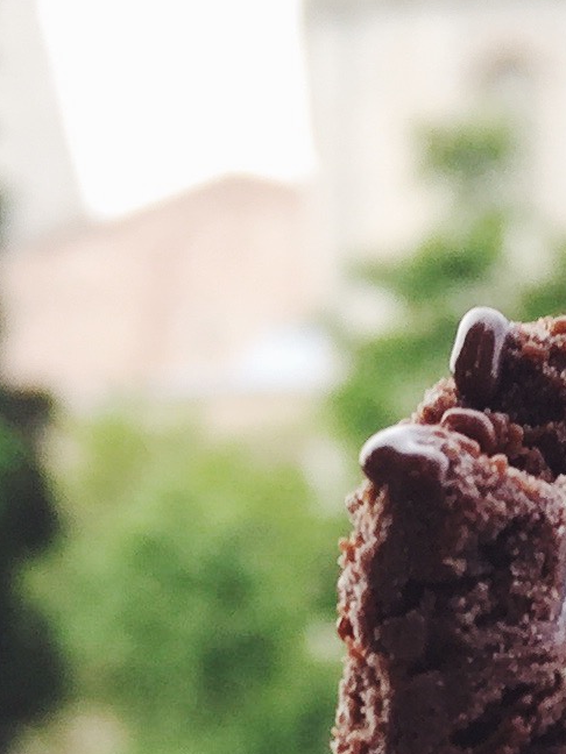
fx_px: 3183
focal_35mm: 146
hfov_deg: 9.9
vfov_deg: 12.0
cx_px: 804
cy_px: 1523
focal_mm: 4.15
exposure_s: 1/100
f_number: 2.2
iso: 32
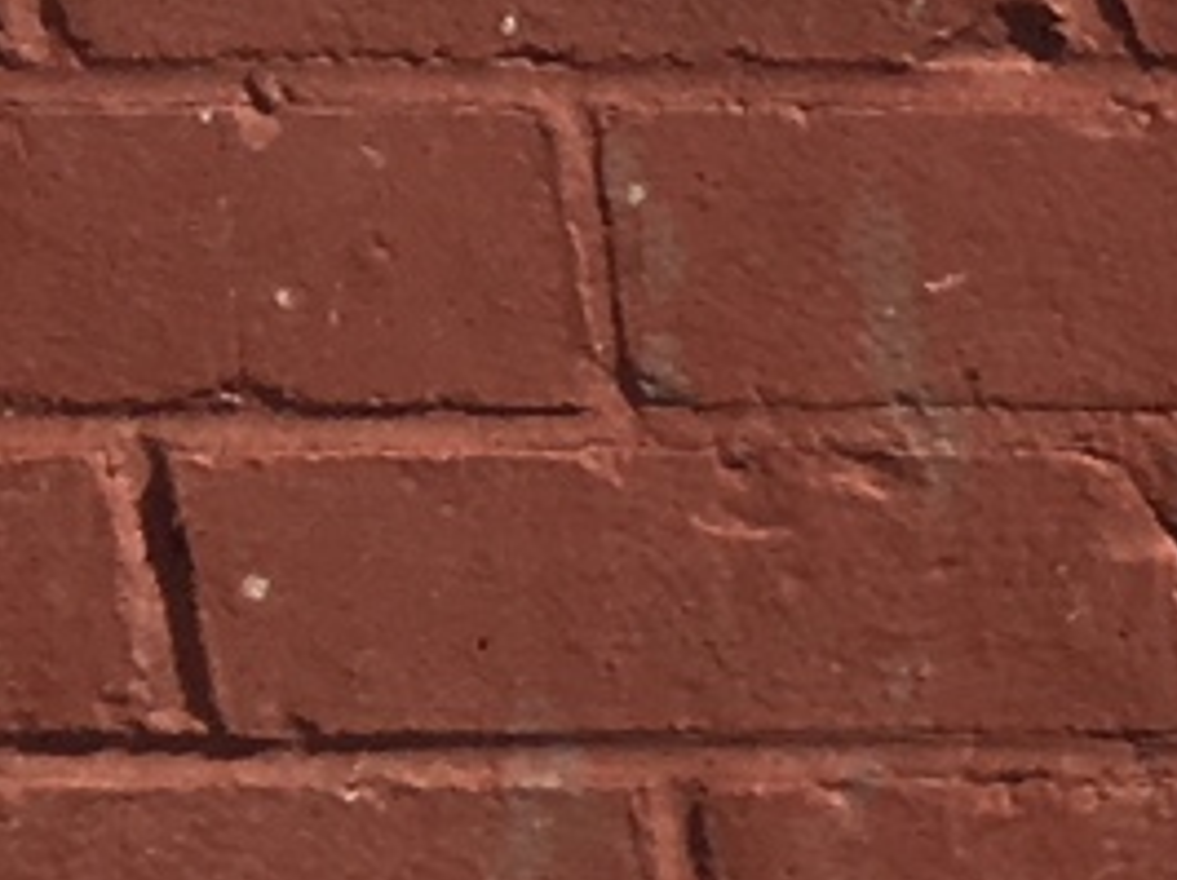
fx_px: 7474
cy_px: 1039
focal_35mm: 220
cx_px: 3814
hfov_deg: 7.6
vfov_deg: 6.7
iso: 25
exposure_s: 1/1789
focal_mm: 4.15
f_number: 2.2
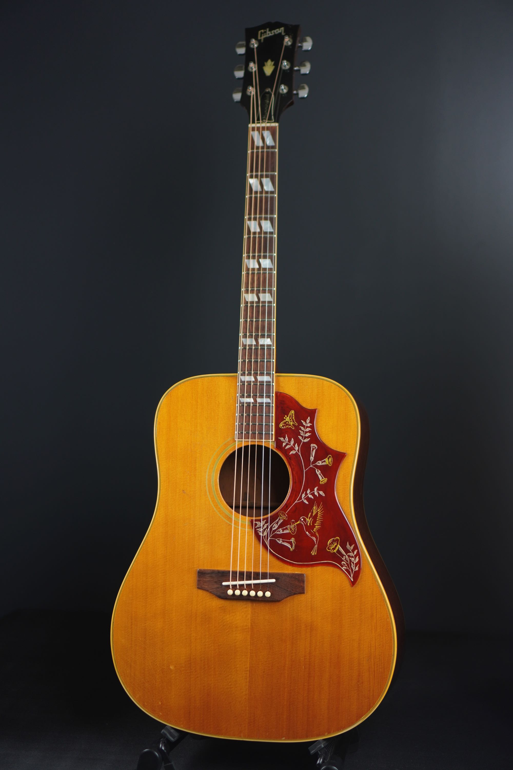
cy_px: 385
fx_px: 1122
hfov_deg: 25.8
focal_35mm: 52
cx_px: 256
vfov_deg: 37.9
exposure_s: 1/60
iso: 100
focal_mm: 35
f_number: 1.8
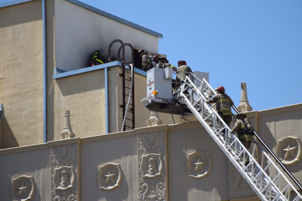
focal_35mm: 248
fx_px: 2081
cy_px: 94
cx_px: 155
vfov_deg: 5.5
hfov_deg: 8.3
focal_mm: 140
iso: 400
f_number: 7.1
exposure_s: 1/2000
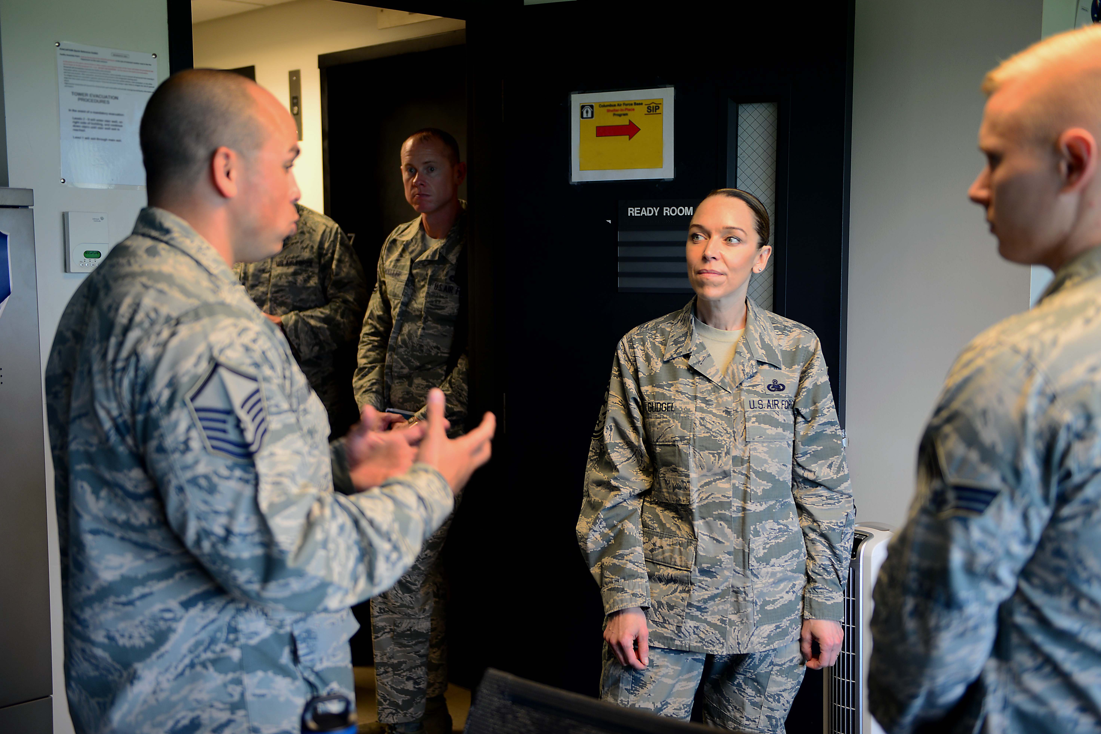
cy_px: 372
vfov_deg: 29.2
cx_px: 556
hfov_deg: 42.7
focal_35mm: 46
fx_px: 1407
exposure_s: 1/60
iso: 320
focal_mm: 45
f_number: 2.8
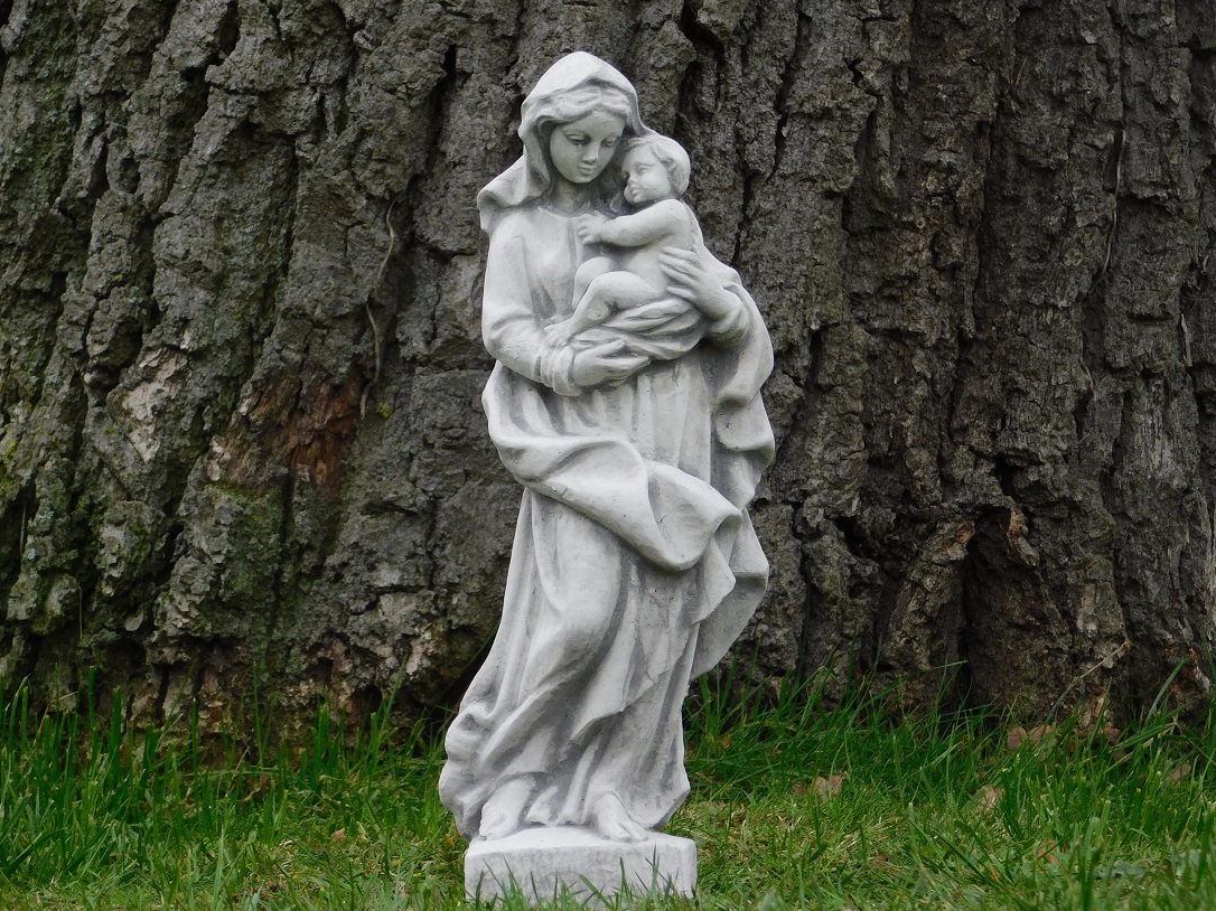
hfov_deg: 6.4
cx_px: 593
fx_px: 10958
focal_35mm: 312
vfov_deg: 4.8
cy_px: 467
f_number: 5.7
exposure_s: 1/60
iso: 200
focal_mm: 52.2
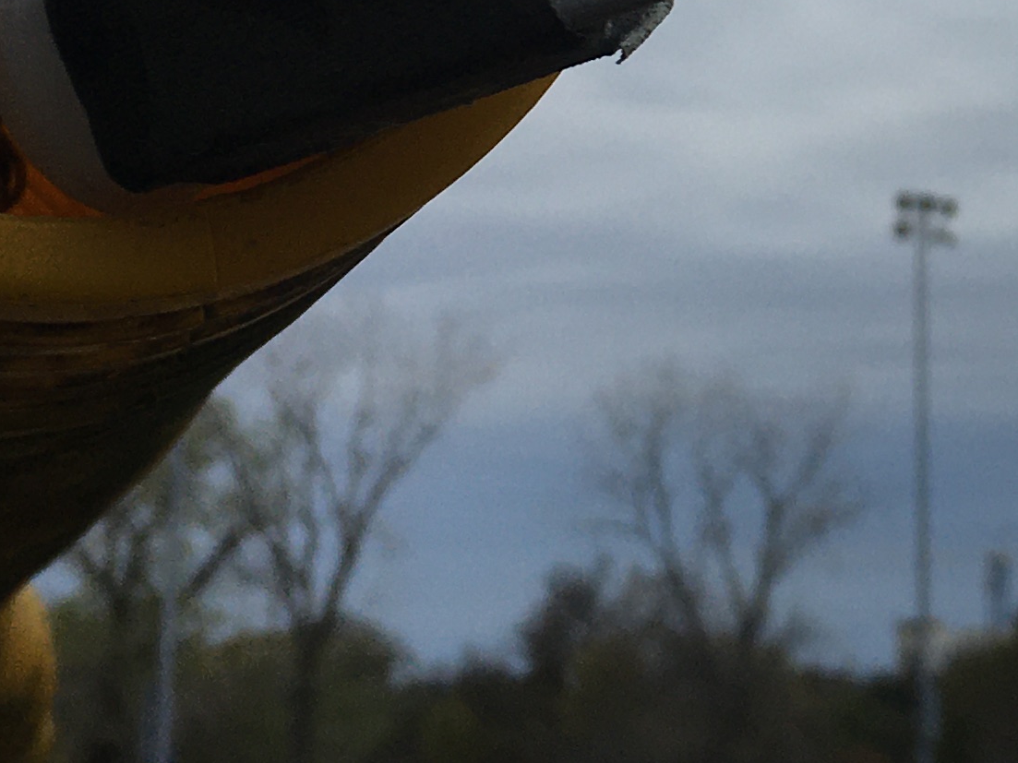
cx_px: 999
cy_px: -163
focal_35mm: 106
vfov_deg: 13.6
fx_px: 3117
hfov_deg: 18.1
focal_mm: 4.15
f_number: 2.2
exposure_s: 1/827
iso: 25
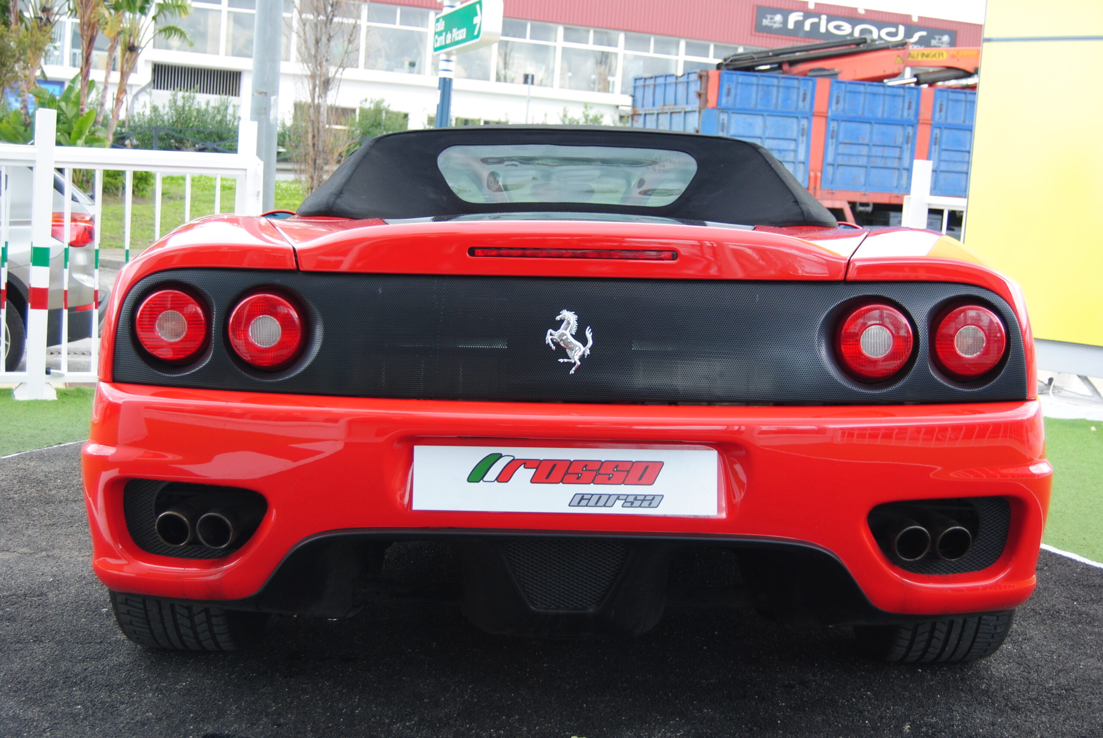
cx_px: 552
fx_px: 1472
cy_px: 369
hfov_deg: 41.1
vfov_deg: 28.2
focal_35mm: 48
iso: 200
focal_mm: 32
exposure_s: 1/60
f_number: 4.5
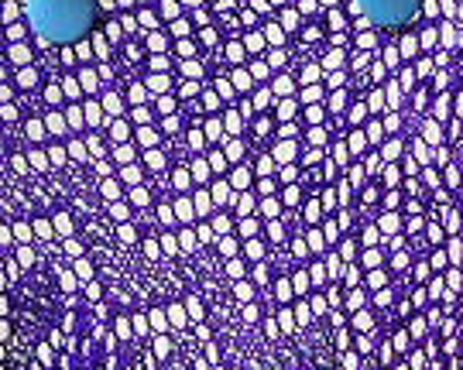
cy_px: 574
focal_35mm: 112
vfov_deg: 12.9
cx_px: 336
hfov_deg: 17.1
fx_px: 1535
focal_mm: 3.3
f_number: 2.4
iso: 25
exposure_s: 1/1733
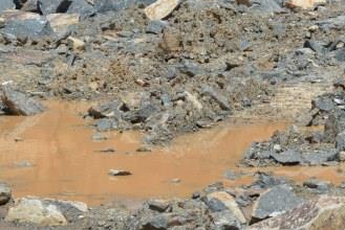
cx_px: 419
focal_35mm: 257
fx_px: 2461
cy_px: -120
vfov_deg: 5.3
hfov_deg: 7.9
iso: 100
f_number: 8
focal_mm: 55
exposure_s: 1/250
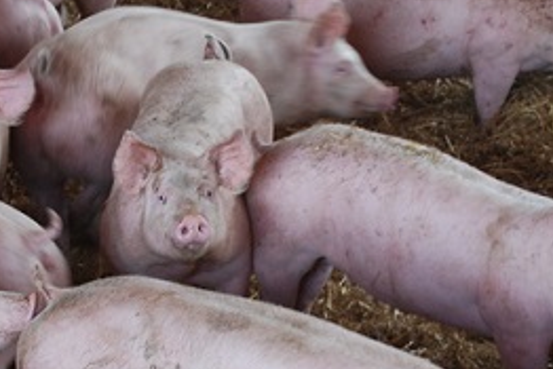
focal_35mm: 187
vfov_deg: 7.3
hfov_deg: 11.0
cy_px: 353
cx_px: 165
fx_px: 2871
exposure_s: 1/30
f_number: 4.5
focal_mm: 35
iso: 200
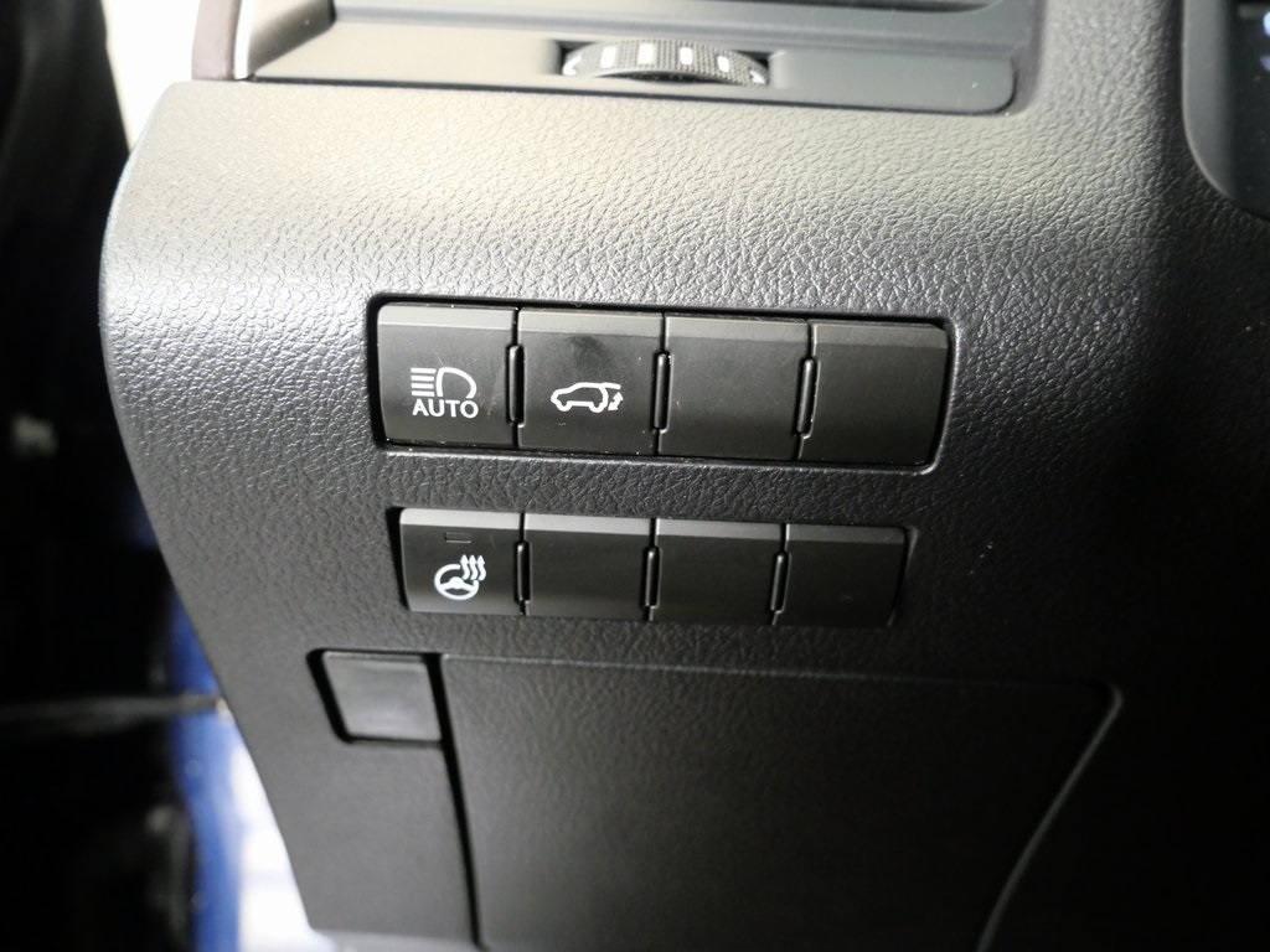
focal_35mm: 24
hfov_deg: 71.6
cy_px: 476
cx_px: 635
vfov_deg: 56.8
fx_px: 881
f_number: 3.5
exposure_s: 1/50
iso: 3200
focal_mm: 12
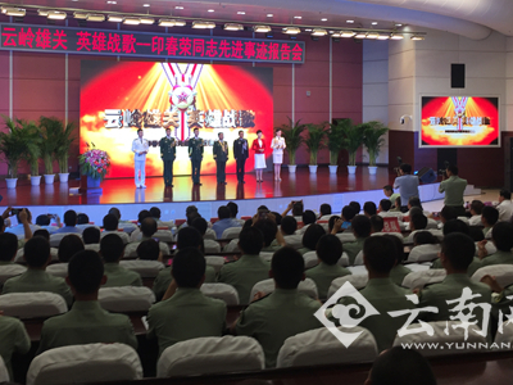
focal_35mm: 42
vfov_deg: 34.0
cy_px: 129
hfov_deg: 44.5
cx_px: 200
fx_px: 622
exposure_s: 1/50
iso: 32
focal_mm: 4.15
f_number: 2.2
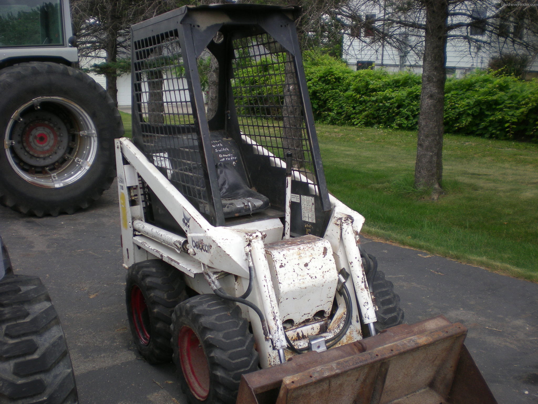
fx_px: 591
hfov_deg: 49.0
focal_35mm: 38
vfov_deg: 37.7
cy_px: 202
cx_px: 269
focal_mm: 6.3
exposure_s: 1/210
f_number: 3.1
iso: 50
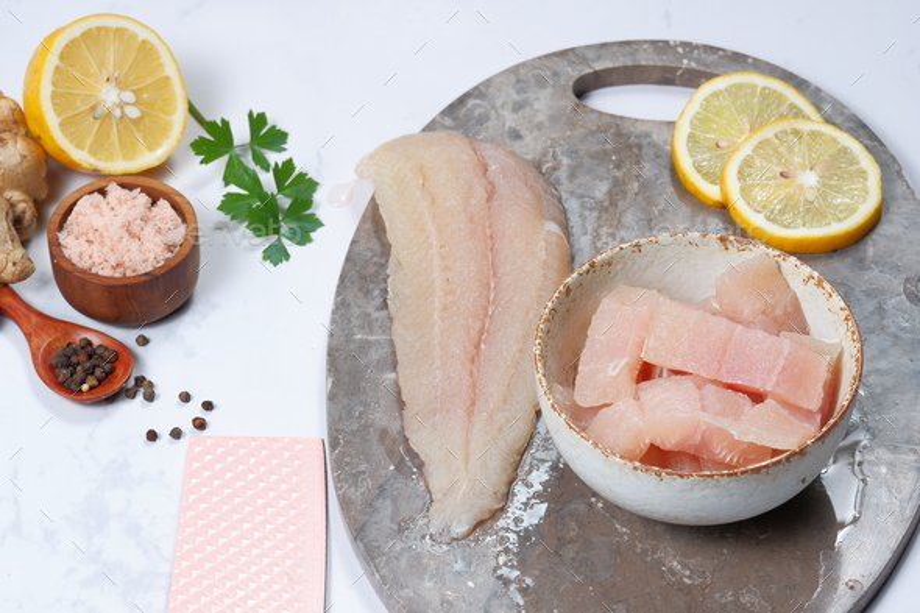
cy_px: 306
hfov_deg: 16.3
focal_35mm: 126
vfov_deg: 10.9
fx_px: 3219
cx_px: 460
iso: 200
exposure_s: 1/60
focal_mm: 84.8
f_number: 8
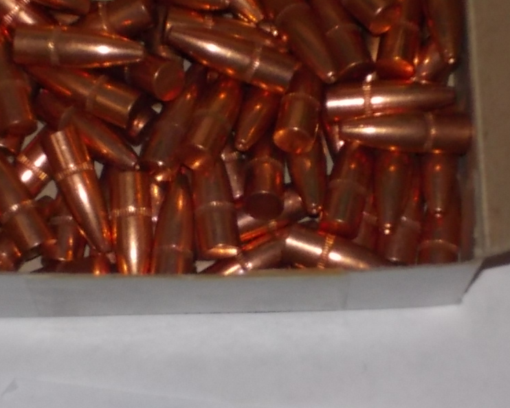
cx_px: 212
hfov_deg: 10.5
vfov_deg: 8.4
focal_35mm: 183
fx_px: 2763
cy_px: 256
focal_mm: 12.3
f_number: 5.9
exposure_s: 1/60
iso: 200
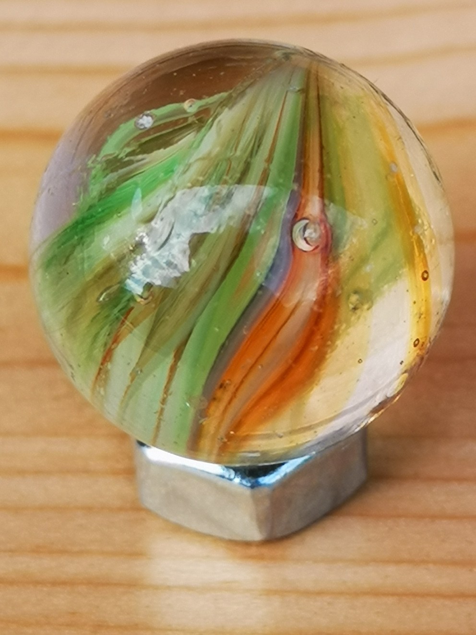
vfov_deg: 14.0
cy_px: 318
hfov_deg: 10.5
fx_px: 2586
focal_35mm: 141
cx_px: 238
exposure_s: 1/319
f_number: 1.8
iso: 50
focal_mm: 5.58
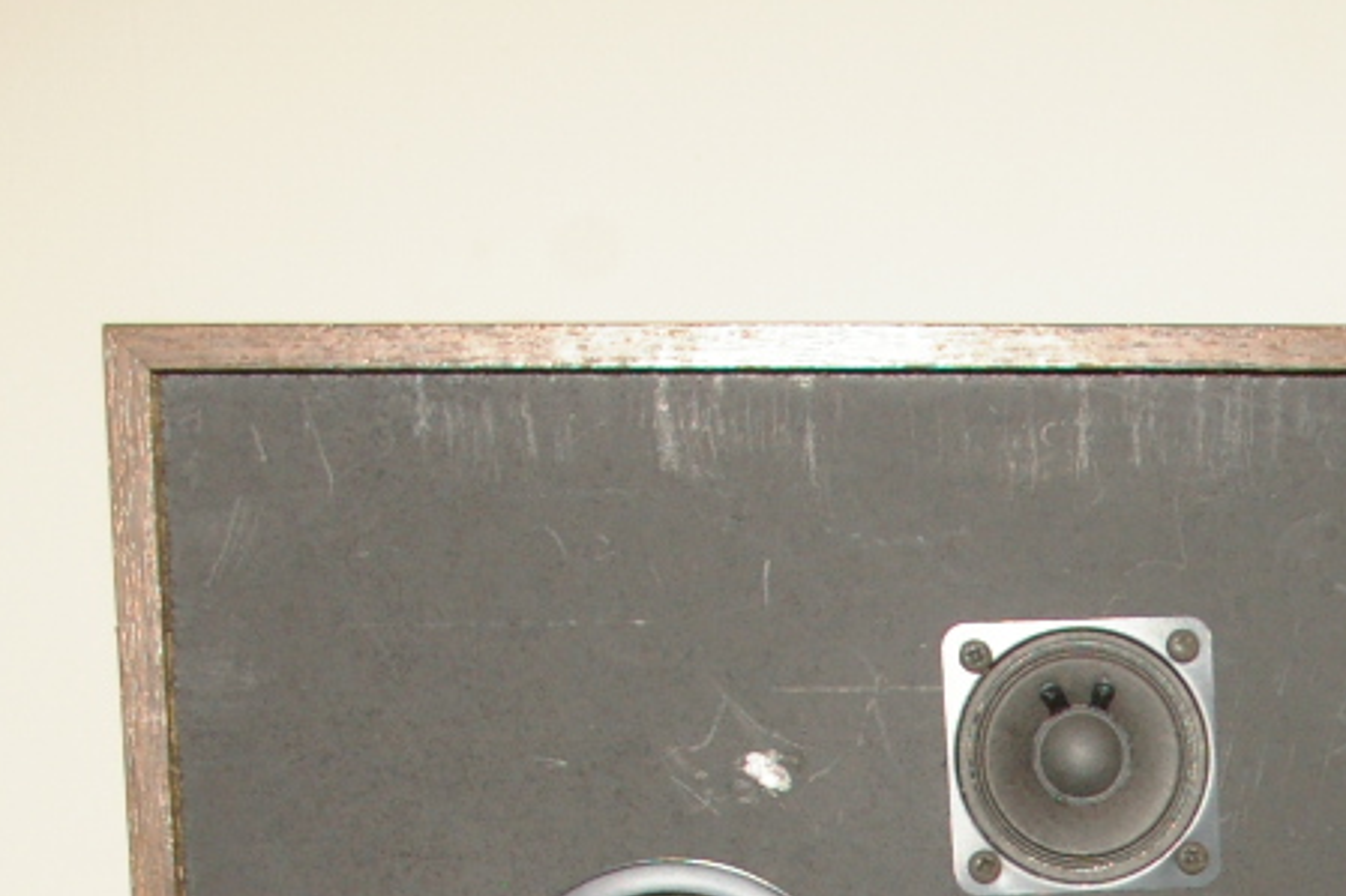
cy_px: 1384
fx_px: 4025
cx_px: 1517
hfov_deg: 18.2
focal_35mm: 108
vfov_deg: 12.1
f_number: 8
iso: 800
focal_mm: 21
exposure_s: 1/15
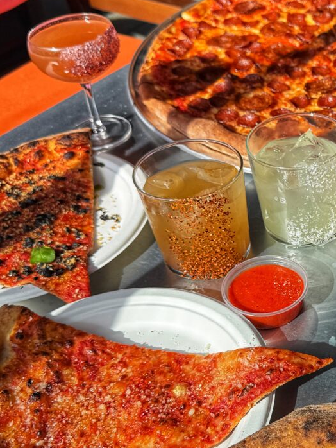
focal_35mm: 55
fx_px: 711
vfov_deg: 34.9
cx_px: 353
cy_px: 237
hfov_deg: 25.0
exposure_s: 1/2604
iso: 80
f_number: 1.78
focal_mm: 6.76
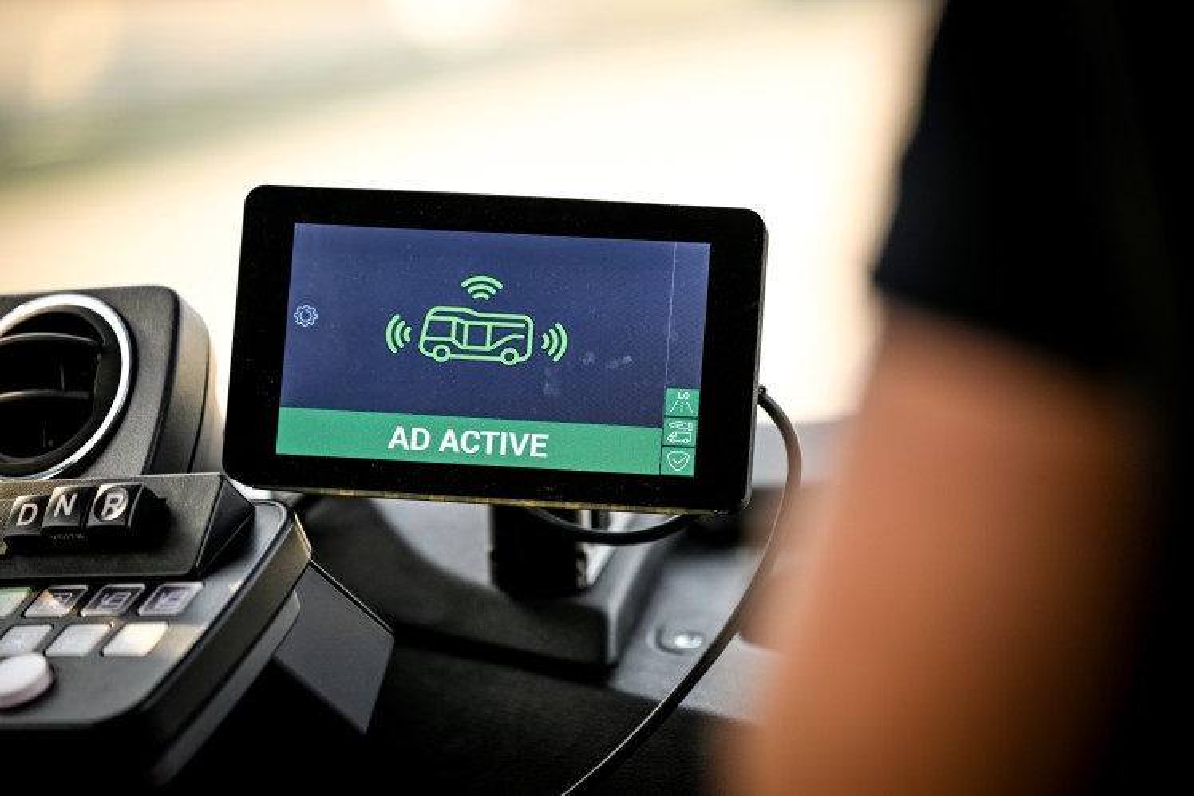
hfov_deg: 13.7
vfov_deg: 9.2
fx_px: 4976
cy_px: 398
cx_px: 597
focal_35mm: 150
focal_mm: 150
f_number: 2.8
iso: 100
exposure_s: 1/125
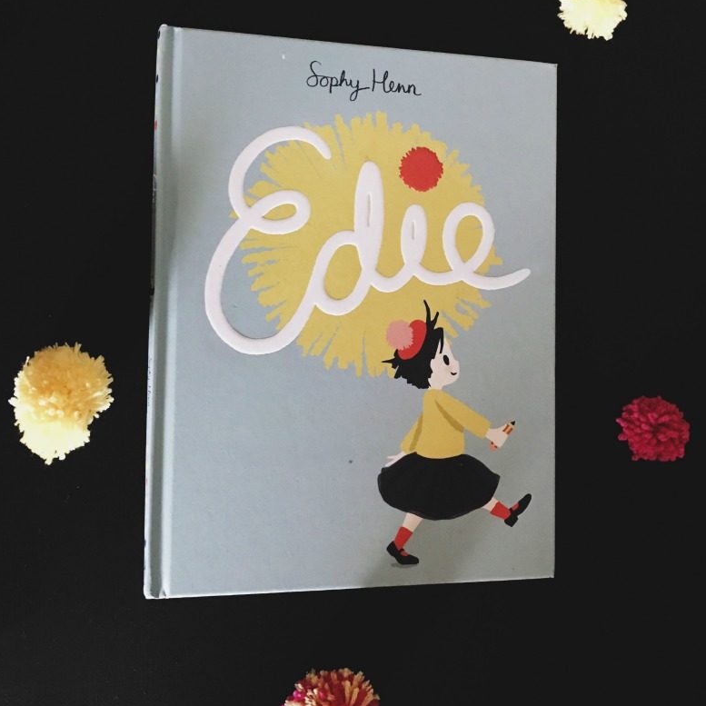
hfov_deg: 48.5
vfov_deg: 48.3
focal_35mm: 34
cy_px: 299
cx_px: 352
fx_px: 785
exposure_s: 1/4
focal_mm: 3.99
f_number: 1.8
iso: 80
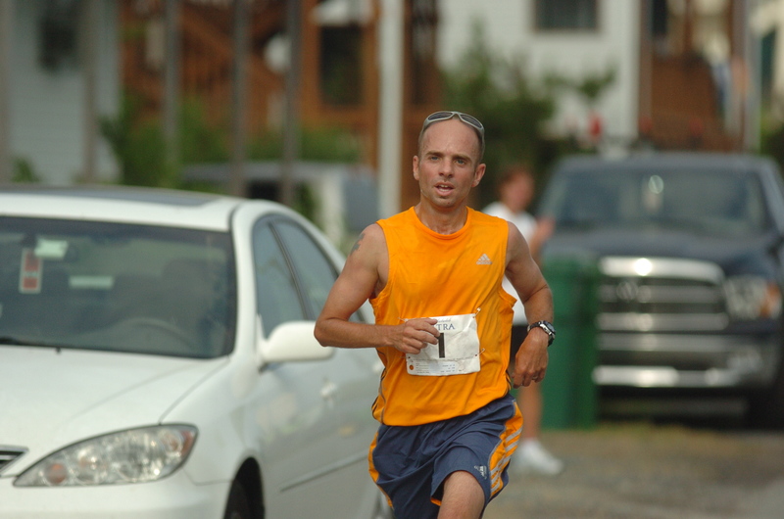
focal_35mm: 300
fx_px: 6520
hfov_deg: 6.9
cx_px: 392
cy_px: 260
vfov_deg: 4.6
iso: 400
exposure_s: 1/5000
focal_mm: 200
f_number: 2.8
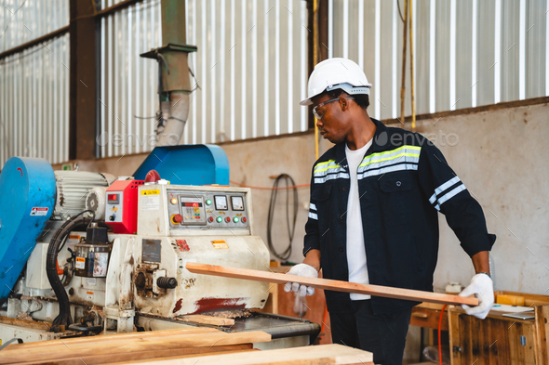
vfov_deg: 26.0
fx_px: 793
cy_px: 182
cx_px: 274
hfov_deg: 38.2
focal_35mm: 52
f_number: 2.8
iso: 800
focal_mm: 52
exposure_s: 1/160
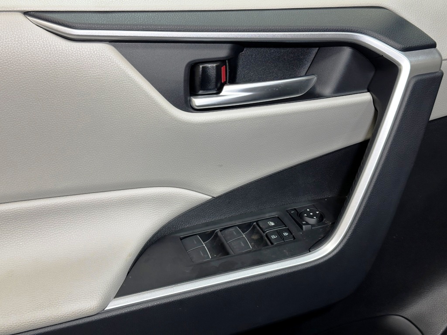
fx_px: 620
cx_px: 224
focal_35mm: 48
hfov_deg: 39.7
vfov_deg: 30.3
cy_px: 168
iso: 200
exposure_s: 1/40
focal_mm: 6.86
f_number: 1.78
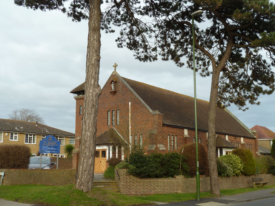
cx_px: 138
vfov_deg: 32.9
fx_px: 350
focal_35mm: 44
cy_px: 103
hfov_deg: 42.9
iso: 80
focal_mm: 7.3
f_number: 3.7
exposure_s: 1/80
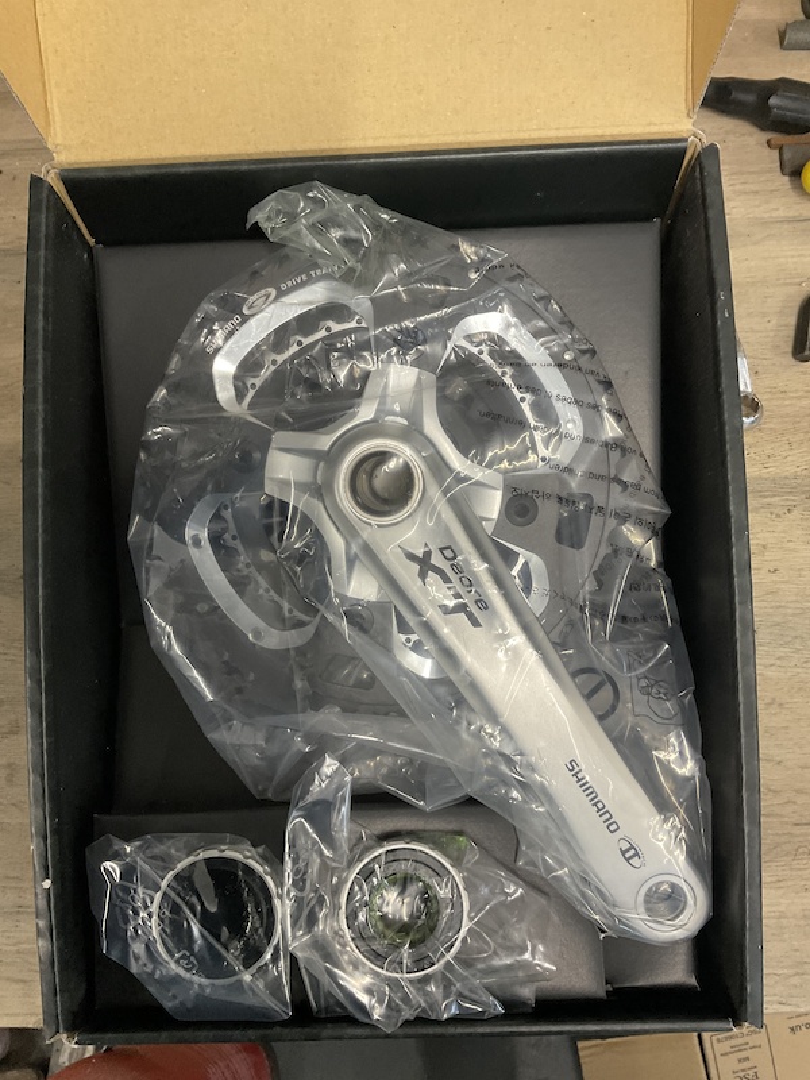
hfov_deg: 48.2
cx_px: 405
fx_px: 905
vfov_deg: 61.7
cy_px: 540
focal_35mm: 29
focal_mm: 3
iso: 125
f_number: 1.8
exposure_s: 1/50
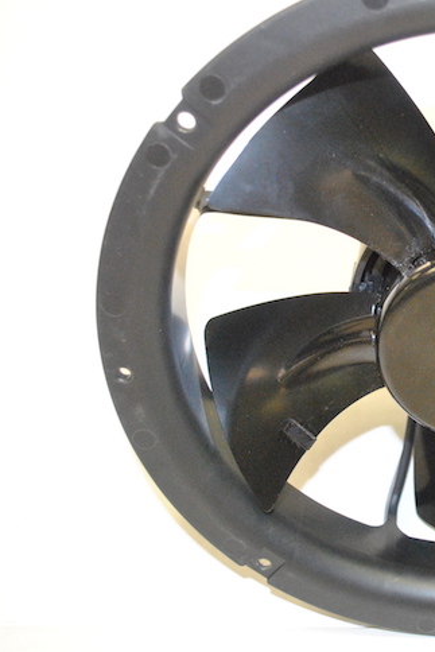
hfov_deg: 15.4
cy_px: 296
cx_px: 469
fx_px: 1572
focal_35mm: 87
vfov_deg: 23.4
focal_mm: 35
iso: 1600
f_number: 5
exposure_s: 1/200
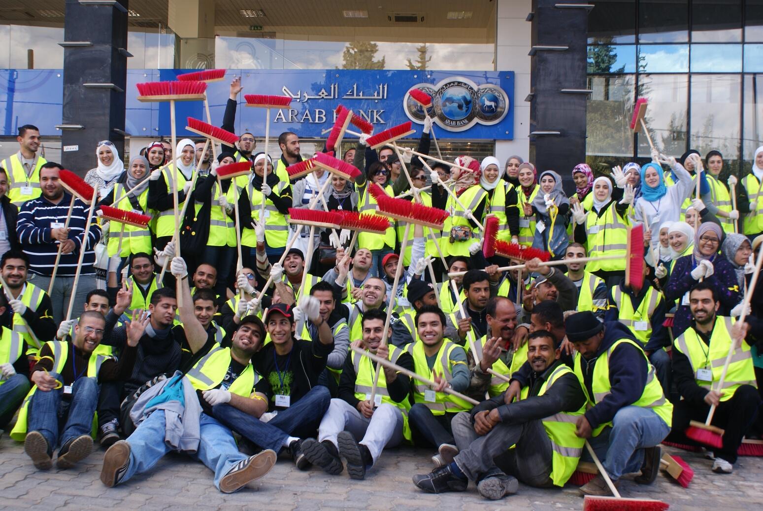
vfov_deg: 34.3
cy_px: 256
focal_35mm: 39
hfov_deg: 49.5
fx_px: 828
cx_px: 382
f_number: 7.1
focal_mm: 26
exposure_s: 1/80
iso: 100
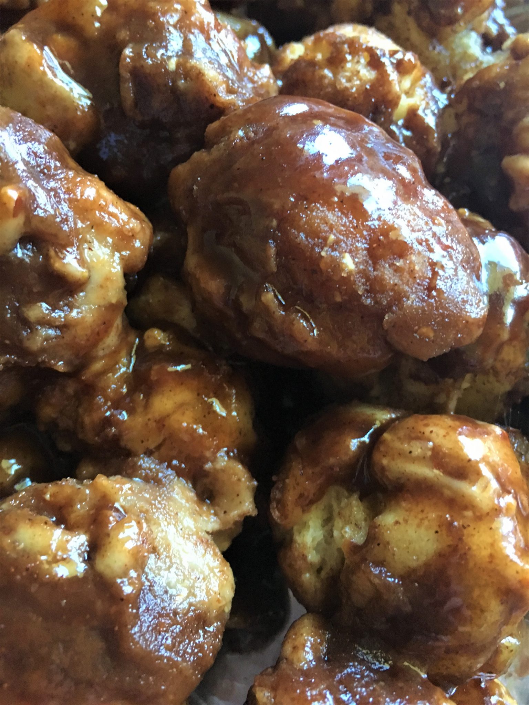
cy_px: 352
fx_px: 591
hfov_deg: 48.2
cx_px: 264
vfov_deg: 61.7
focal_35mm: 29
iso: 250
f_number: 2.2
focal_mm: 4.15
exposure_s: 1/30
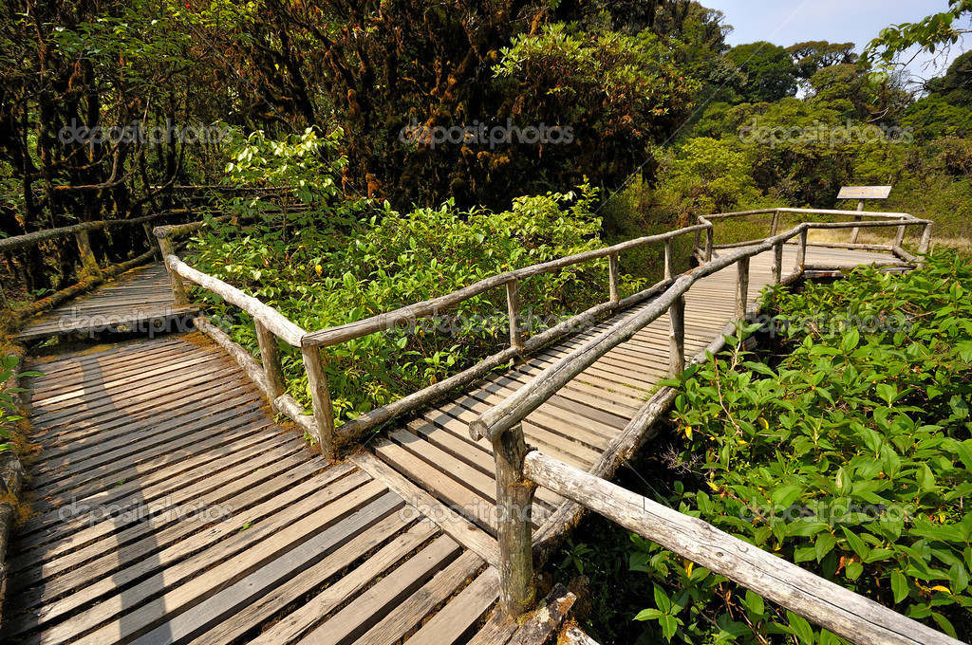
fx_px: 404
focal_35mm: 15
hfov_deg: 100.5
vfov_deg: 77.2
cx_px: 486
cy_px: 322
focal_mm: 10
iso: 500
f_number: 8
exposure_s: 1/640
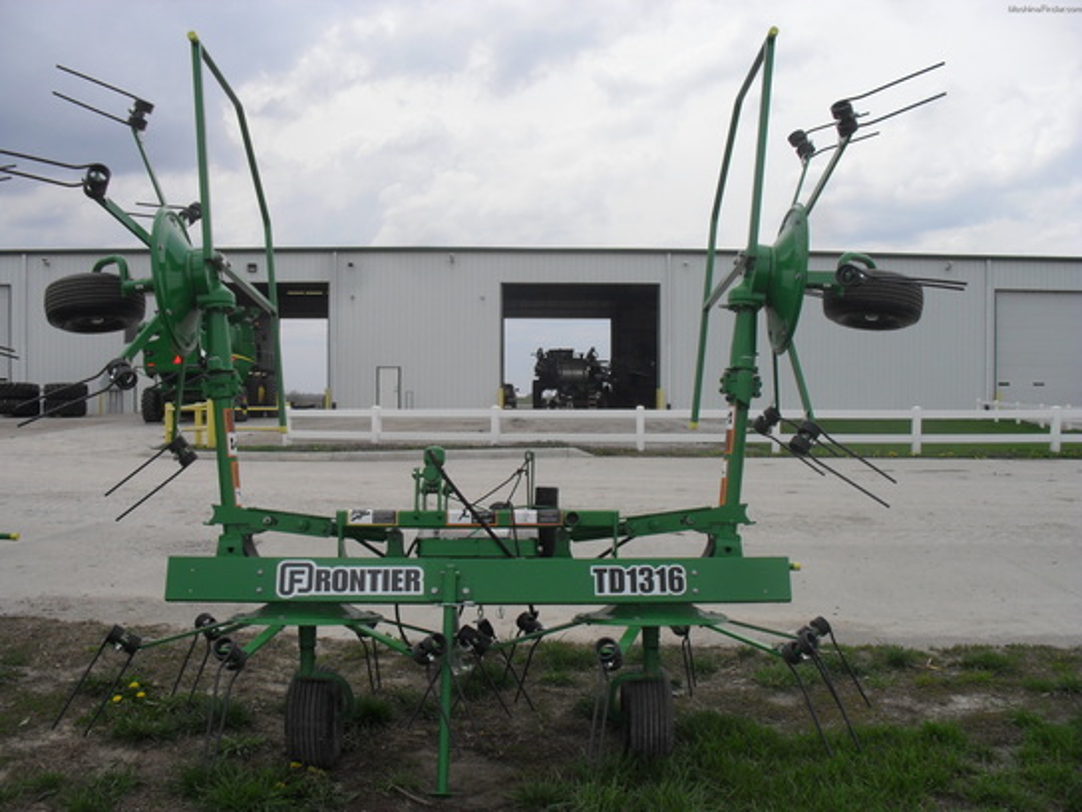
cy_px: 406
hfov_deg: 52.6
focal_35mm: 35
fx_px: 1094
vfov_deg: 40.7
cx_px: 541
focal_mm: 6.3
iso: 100
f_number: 8.4
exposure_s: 1/250
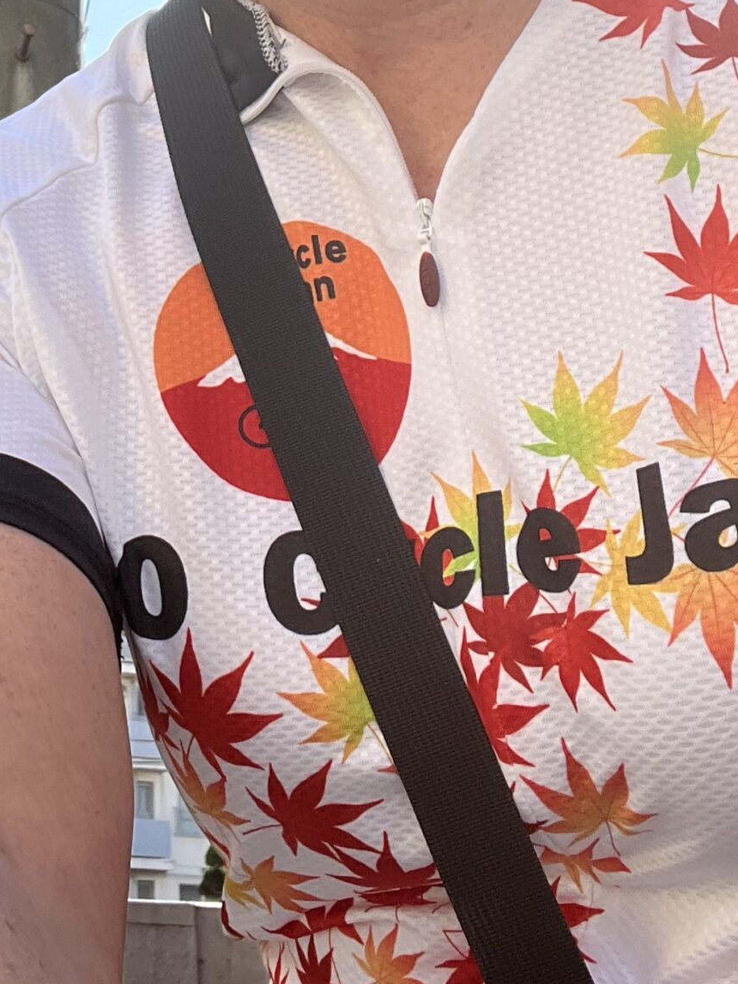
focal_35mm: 67
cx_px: 22
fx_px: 1904
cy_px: -32
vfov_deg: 27.1
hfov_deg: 21.3
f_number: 2.2
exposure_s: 1/466
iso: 32
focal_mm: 2.71
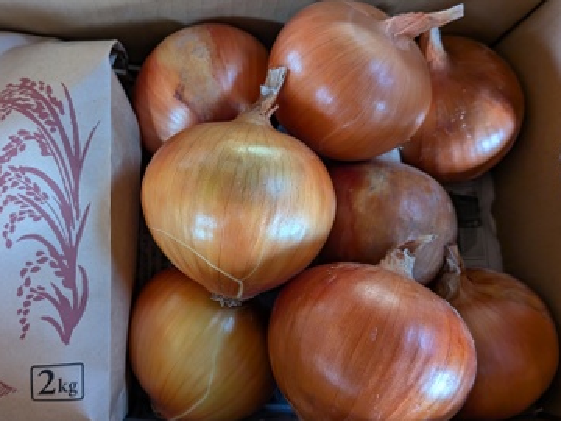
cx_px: 217
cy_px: 206
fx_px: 519
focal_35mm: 32
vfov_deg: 44.2
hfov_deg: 56.3
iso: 85
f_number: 1.7
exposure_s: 1/33.3
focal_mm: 4.53
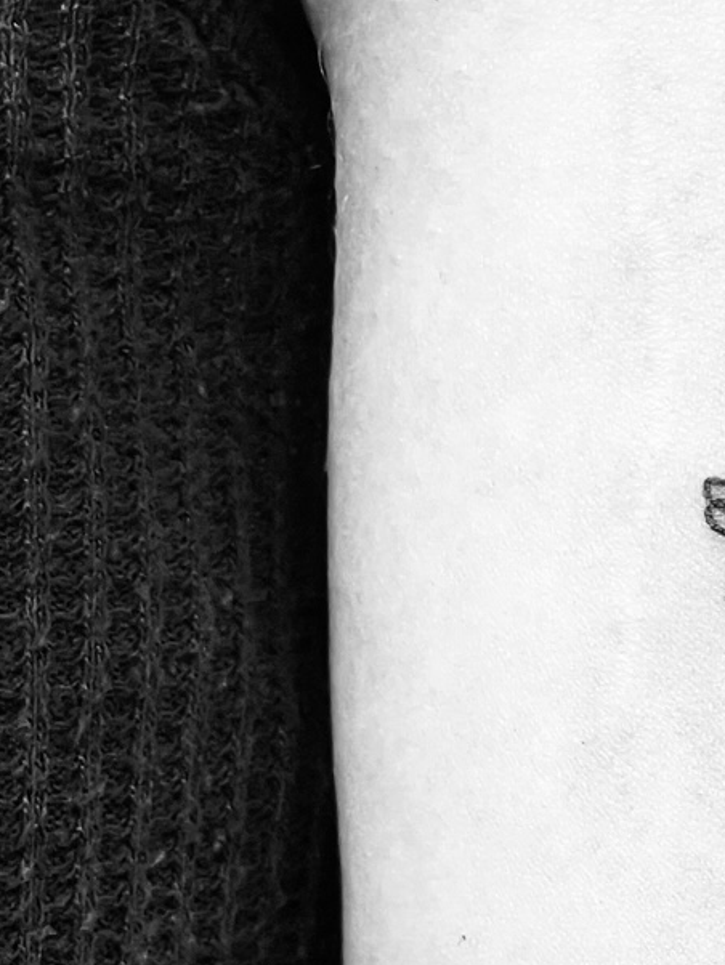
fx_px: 4856
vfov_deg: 11.0
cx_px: 1128
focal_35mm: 174
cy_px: 1306
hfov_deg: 8.3
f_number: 2
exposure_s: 1/120
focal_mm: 6
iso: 125
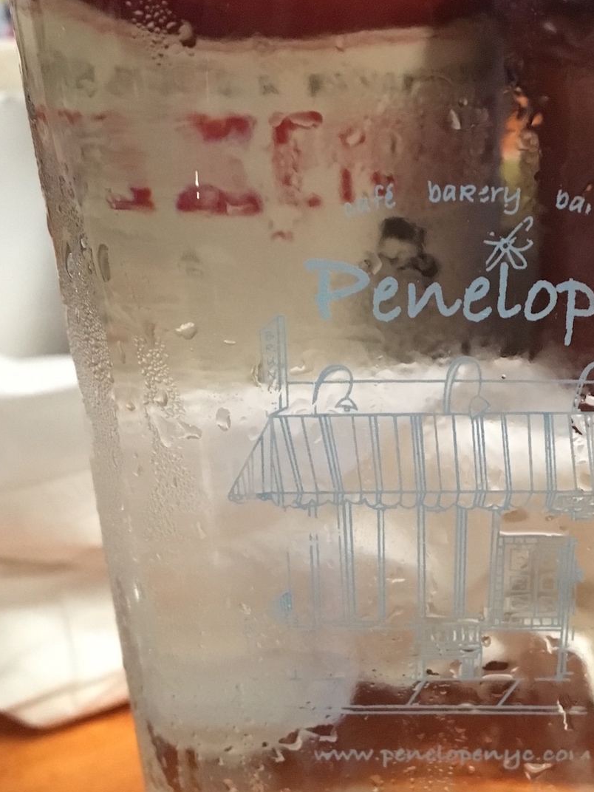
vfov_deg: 41.2
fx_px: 1052
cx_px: 443
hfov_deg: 31.0
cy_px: 425
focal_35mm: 46
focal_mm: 4.15
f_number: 2.2
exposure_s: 1/15
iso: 320
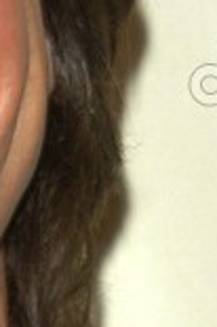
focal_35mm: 792
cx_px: -371
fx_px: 7176
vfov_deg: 2.6
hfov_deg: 1.7
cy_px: 83
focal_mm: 80
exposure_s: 1/180
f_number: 5.6
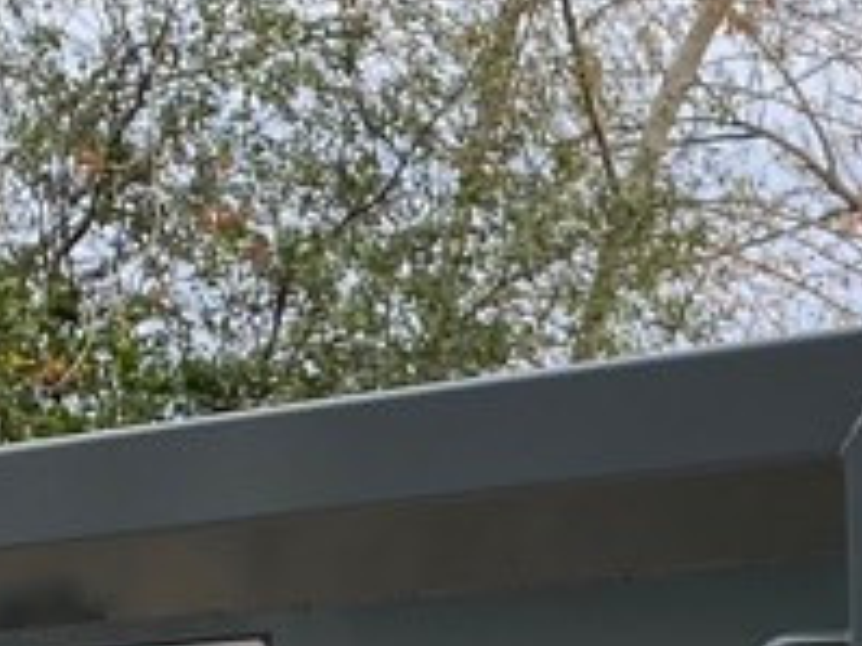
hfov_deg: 11.0
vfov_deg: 8.5
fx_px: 4156
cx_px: 1572
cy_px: 1214
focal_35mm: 167
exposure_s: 1/334
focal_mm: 4.25
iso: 32
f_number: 1.8
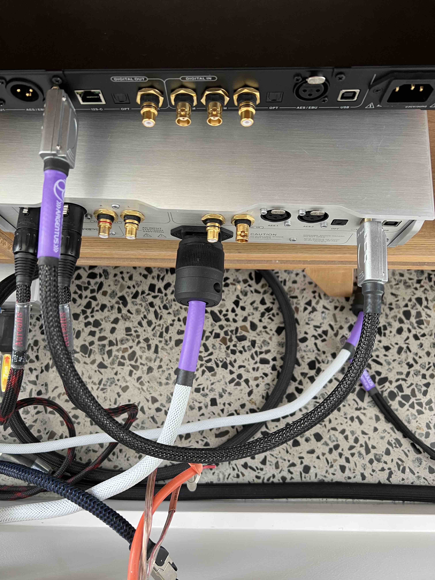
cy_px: 290
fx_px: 436
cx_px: 218
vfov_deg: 67.3
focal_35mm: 26
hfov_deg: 53.1
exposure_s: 1/60
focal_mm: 5.7
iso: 200
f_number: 1.5
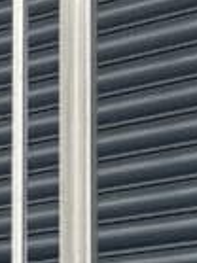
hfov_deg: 6.6
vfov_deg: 9.9
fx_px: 1459
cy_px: 447
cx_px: -508
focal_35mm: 192
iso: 64
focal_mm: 4.2
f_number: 1.6
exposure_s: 1/121
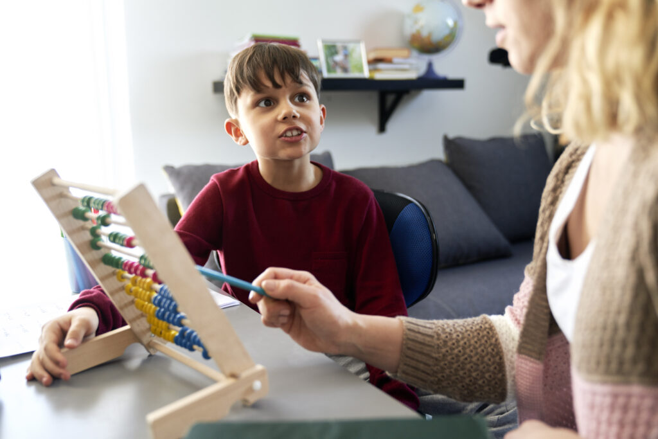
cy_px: 220
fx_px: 621
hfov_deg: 55.8
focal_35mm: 34
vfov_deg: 38.9
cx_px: 329
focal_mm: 34
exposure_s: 1/125
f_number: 2.8
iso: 400
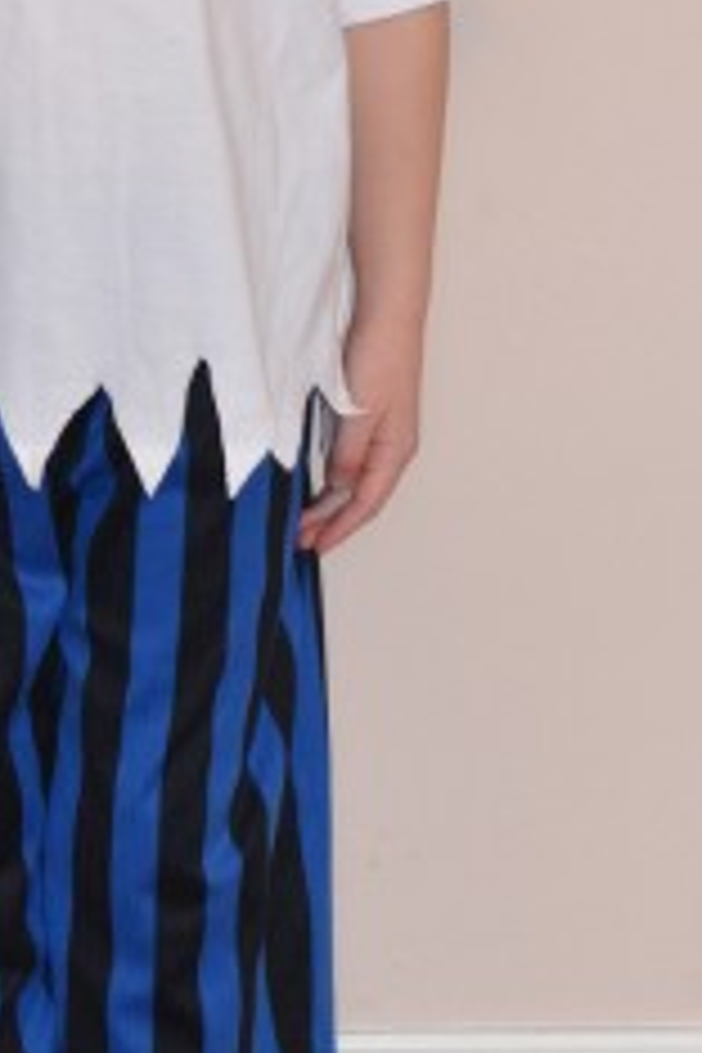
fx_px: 7838
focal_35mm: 268
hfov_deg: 5.1
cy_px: -40
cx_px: 56
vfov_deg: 7.6
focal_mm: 98
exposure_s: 1/125
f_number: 8
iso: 5000
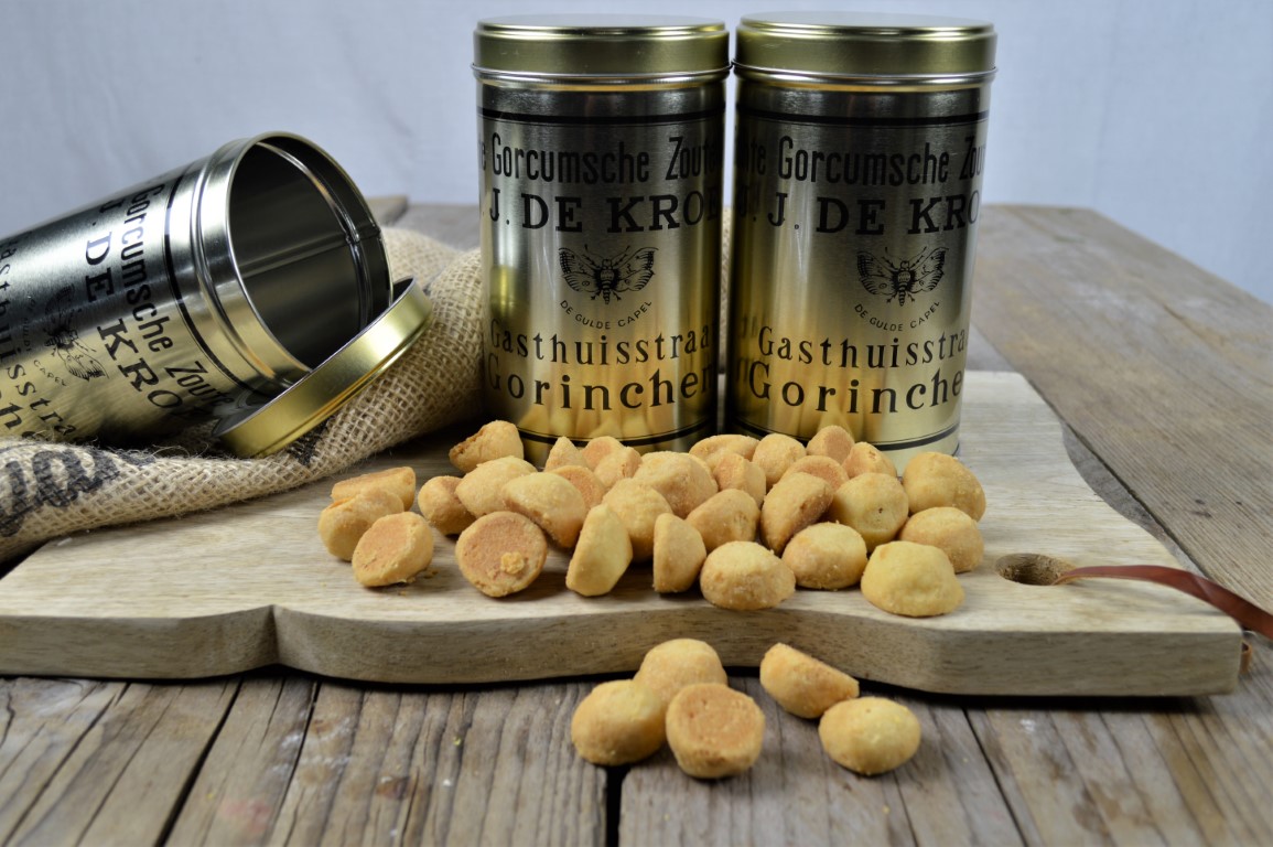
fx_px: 1272
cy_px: 424
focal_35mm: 36
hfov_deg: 53.2
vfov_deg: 36.8
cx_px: 636
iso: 100
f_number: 5.6
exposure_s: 1/10
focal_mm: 24
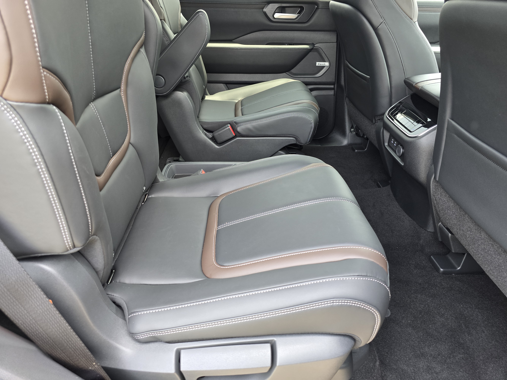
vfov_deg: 58.9
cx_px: 254
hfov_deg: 73.9
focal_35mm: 23
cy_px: 190
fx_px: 337
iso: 160
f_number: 1.7
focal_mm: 6.3
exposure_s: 1/180
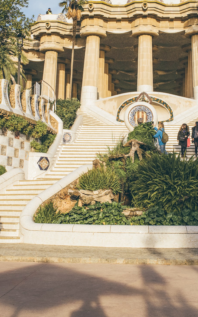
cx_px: 115
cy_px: 143
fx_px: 544
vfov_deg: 32.4
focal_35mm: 63
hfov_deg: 20.6
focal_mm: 35
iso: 200
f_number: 10
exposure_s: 1/200
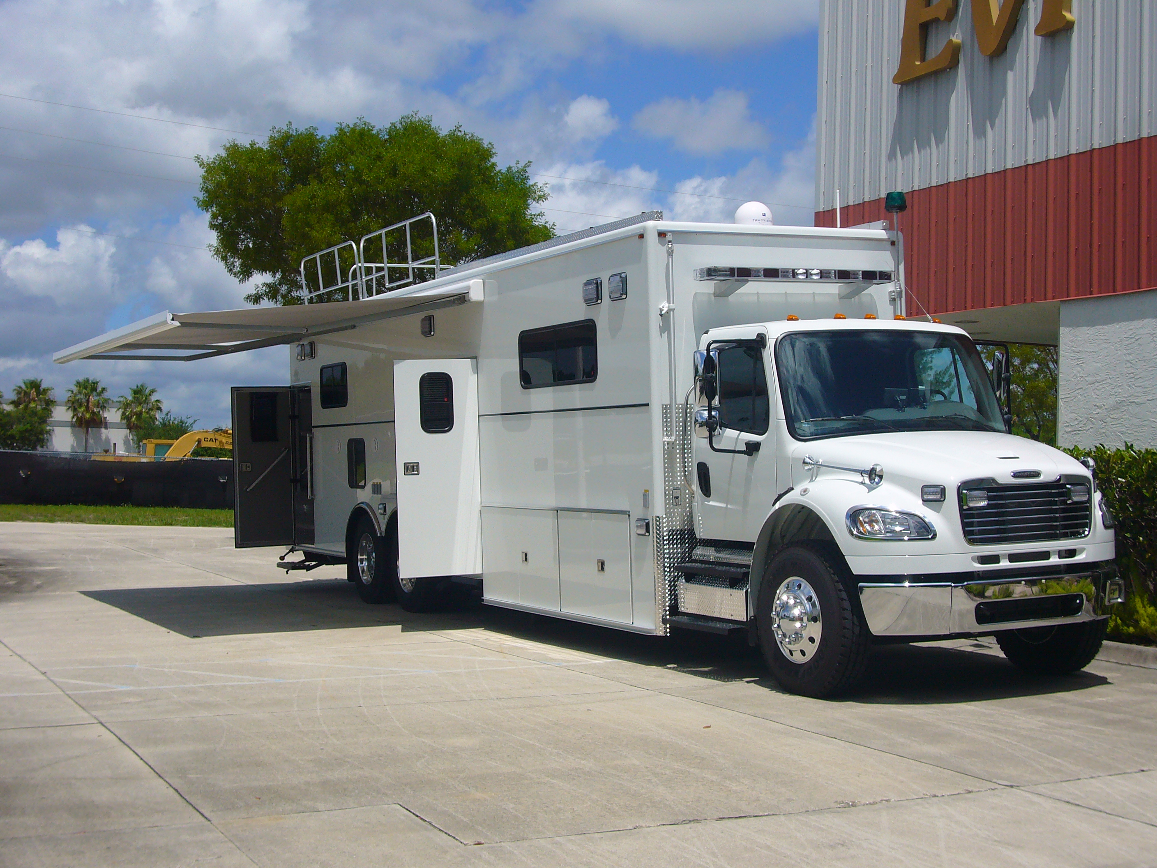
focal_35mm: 49
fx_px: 1638
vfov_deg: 29.7
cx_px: 578
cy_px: 434
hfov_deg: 38.9
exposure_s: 1/500
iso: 80
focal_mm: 8.1
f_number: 7.1
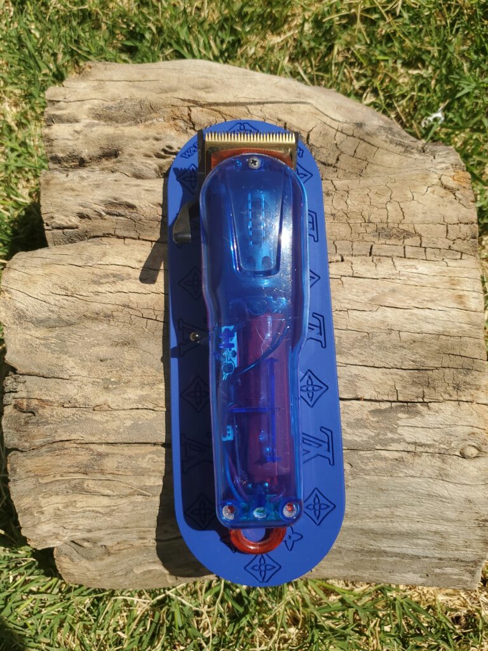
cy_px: 326
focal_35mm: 26
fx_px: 489
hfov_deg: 53.1
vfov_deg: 67.3
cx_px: 244
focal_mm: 4.3
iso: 50
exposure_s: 1/5000
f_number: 1.5
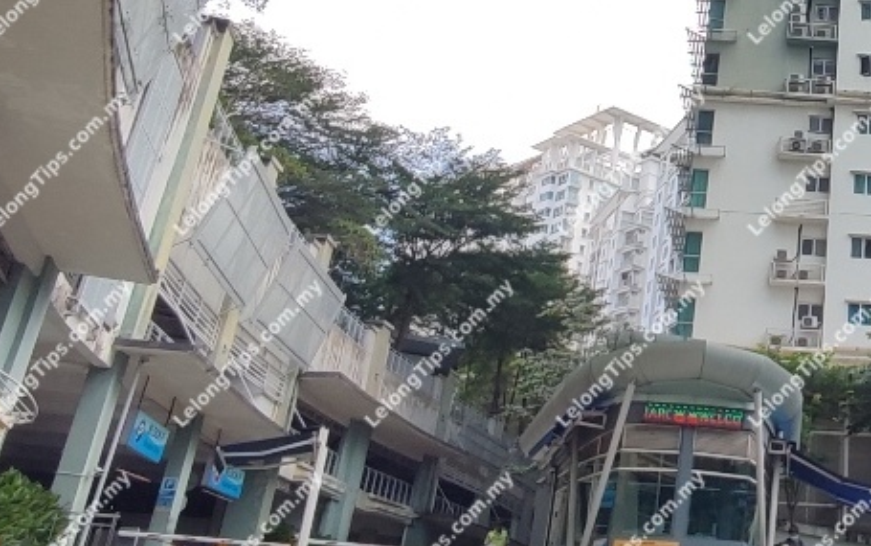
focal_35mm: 43
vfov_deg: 27.3
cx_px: 873
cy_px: -63
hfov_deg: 40.4
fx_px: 1021
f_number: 2.2
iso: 50
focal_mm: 1.65
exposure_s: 1/577
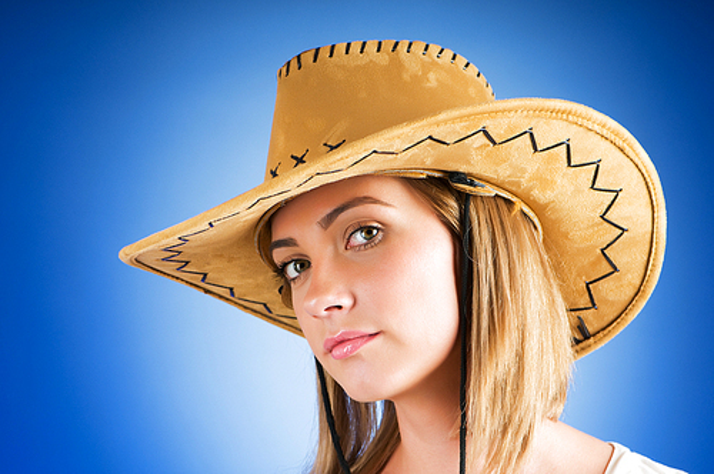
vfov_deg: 8.7
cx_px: 357
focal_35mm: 158
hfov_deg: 13.1
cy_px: 237
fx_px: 3120
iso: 200
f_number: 7.1
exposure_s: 1/200
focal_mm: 105
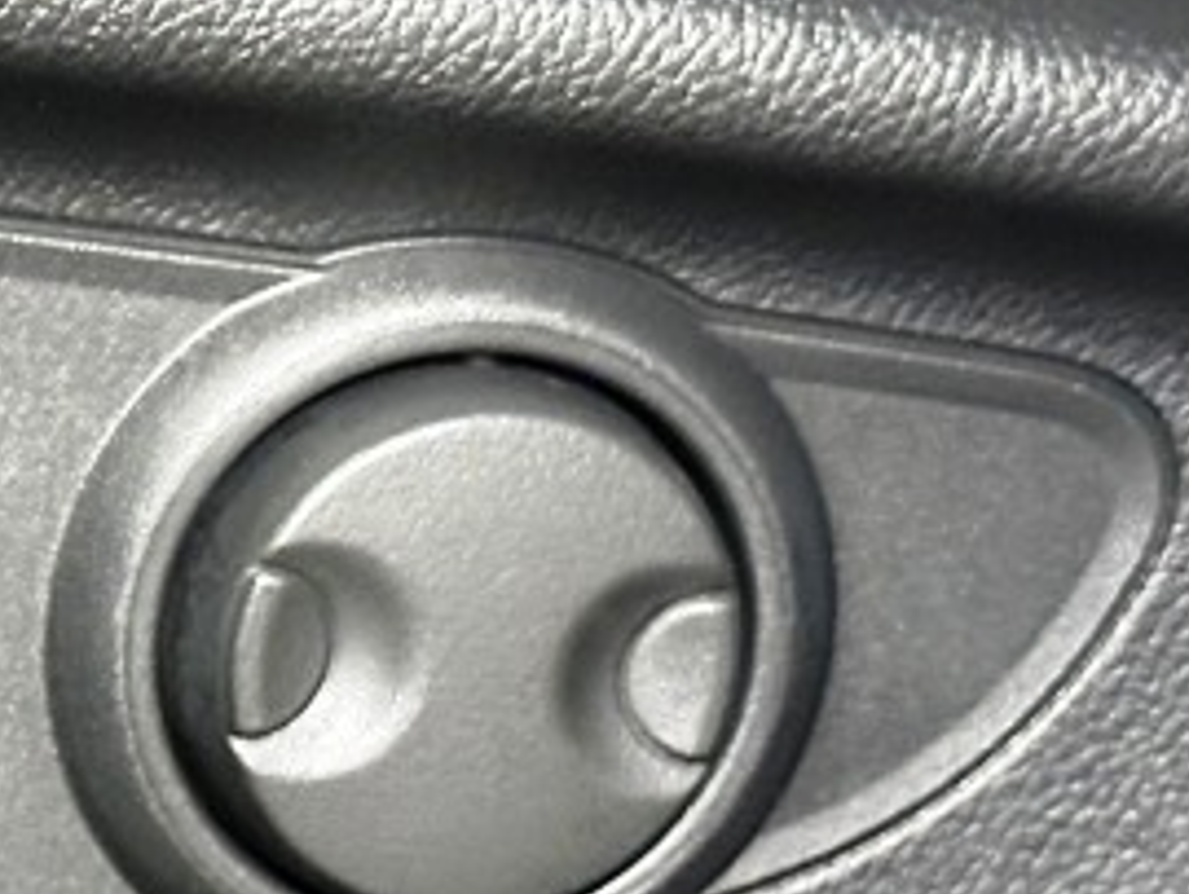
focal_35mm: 182
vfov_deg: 8.2
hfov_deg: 10.4
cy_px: 559
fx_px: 6257
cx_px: -718
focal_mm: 6.86
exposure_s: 1/30
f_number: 1.78
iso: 640
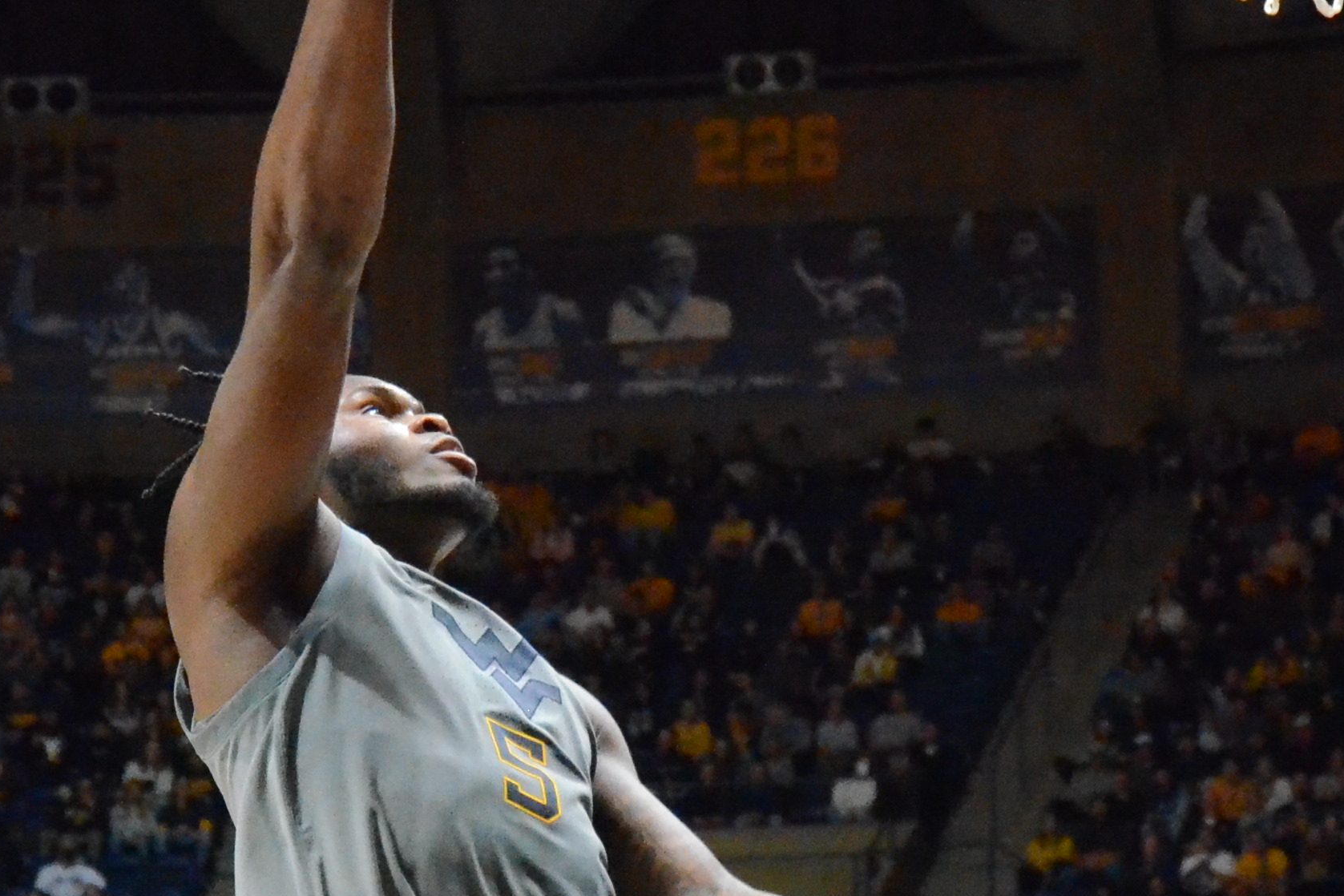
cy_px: 821
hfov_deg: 11.7
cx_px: 646
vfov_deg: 7.8
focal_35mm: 176
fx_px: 6570
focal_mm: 40
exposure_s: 1/1000
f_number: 4.5
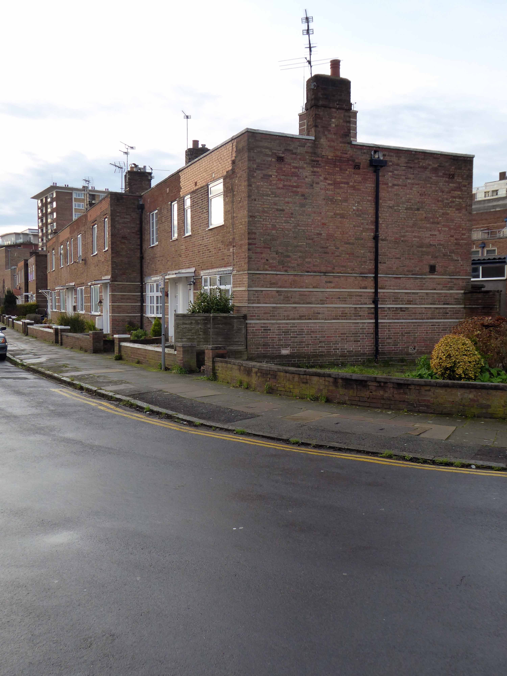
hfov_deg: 41.8
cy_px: 338
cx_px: 254
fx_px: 664
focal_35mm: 34
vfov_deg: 54.0
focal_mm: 5.8
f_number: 3.6
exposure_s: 1/125
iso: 125
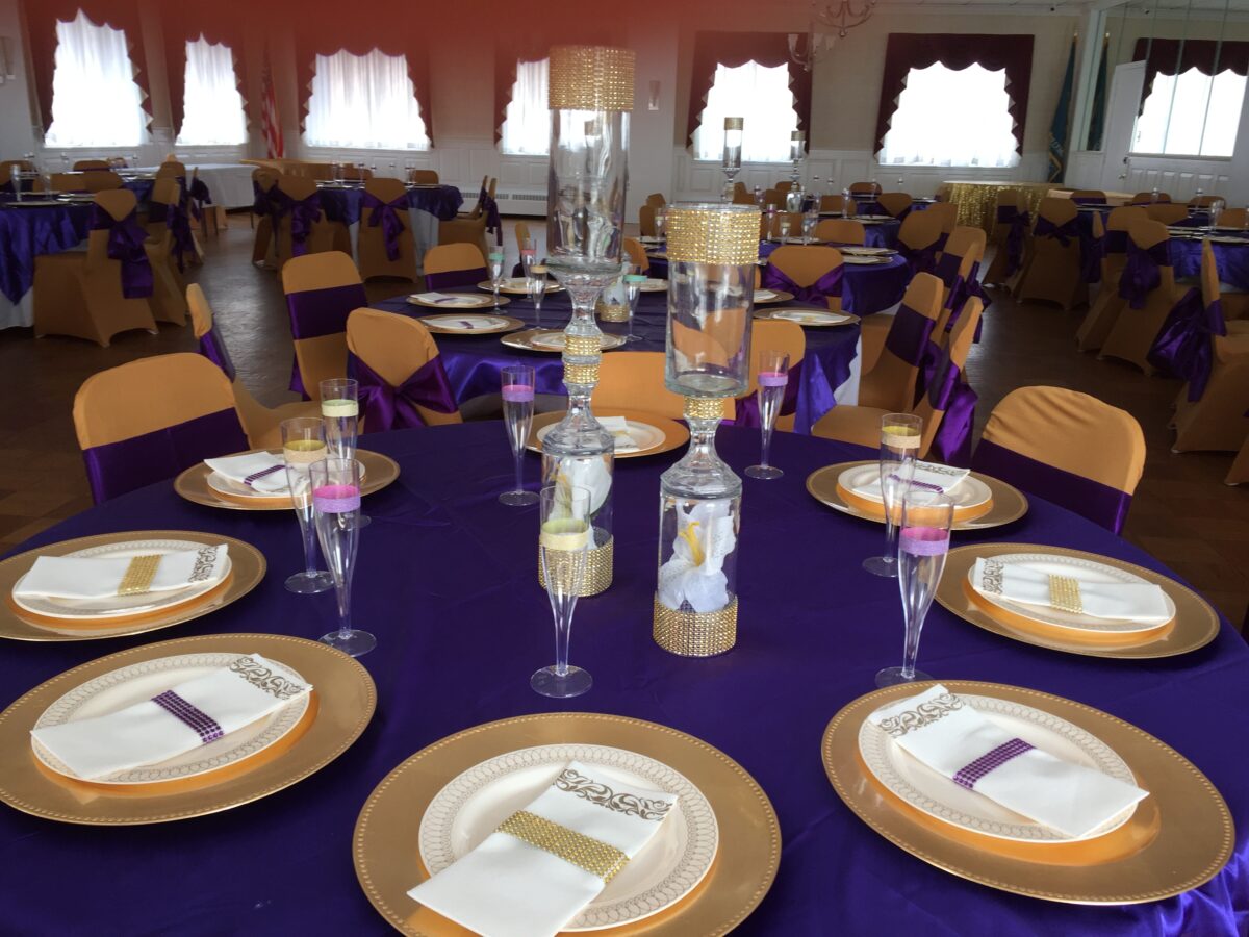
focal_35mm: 29
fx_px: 1046
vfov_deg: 48.2
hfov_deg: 61.7
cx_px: 624
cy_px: 468
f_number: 2.2
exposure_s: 1/60
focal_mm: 4.15
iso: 40
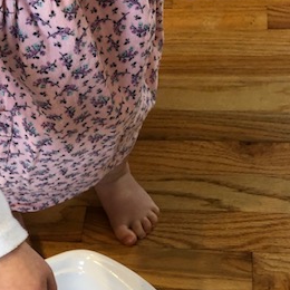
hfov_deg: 27.3
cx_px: 40
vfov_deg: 26.3
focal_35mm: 61
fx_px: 578
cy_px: 308
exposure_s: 1/20
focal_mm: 3.99
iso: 40
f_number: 1.8
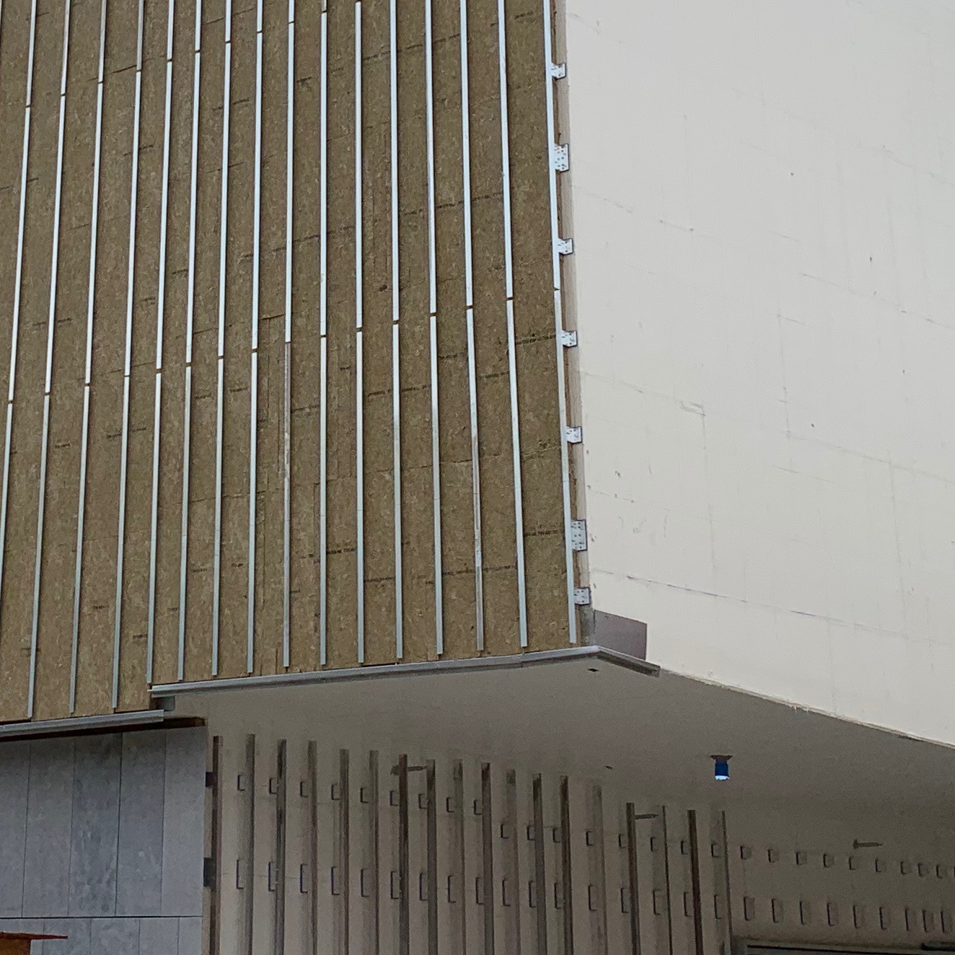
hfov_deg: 24.4
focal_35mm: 70
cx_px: 234
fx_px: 2185
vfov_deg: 24.1
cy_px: 139
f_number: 1.8
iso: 25
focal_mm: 4.25
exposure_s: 1/1332
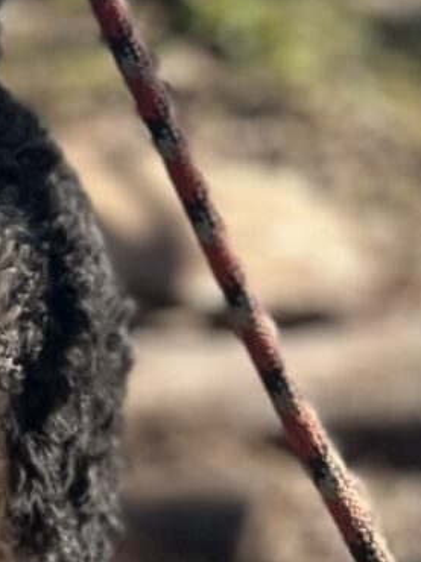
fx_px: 2922
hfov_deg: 8.0
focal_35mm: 180
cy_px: -286
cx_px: -347
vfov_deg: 10.6
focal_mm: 5.7
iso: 50
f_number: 1.5
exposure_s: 1/1048
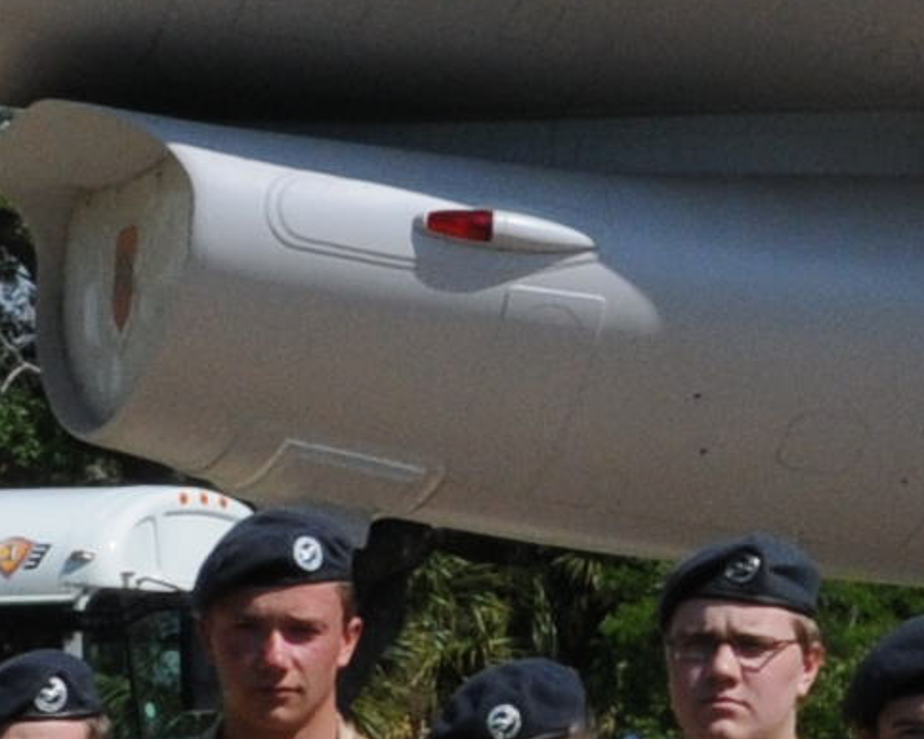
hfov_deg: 7.6
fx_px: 6808
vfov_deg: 6.2
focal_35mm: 249
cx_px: 1338
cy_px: 437
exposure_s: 1/500
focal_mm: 20
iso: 400
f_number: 13
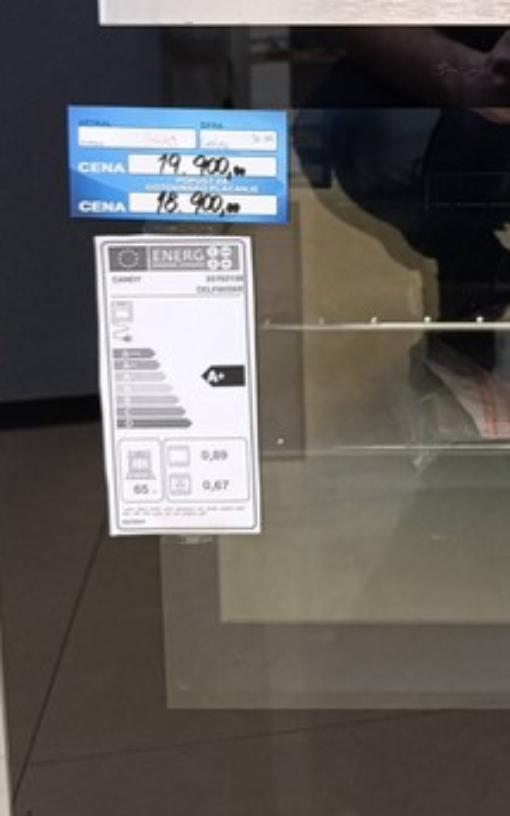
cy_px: 98
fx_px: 1267
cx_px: 603
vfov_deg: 33.9
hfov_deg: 21.3
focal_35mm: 57
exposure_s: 1/50
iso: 1250
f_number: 1.6
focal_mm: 6.14
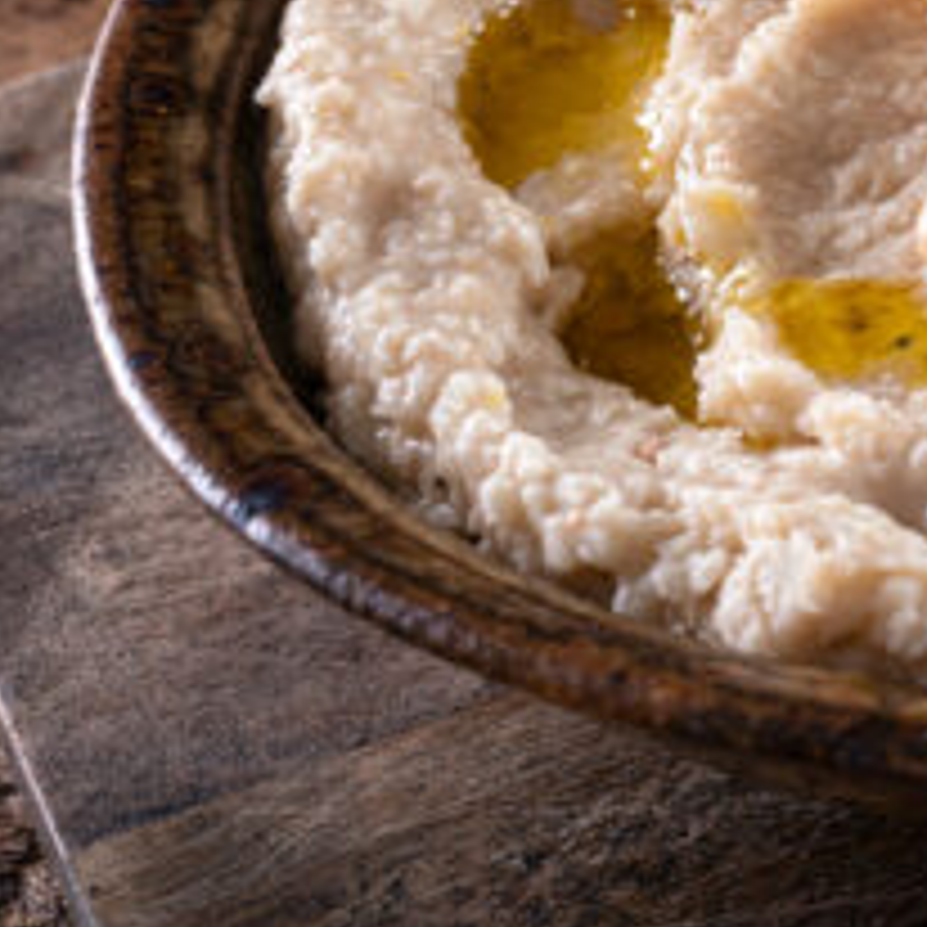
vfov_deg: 12.8
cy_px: 144
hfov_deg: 12.3
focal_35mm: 136
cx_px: 1300
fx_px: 4120
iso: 100
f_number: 11
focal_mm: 55
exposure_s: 1/200
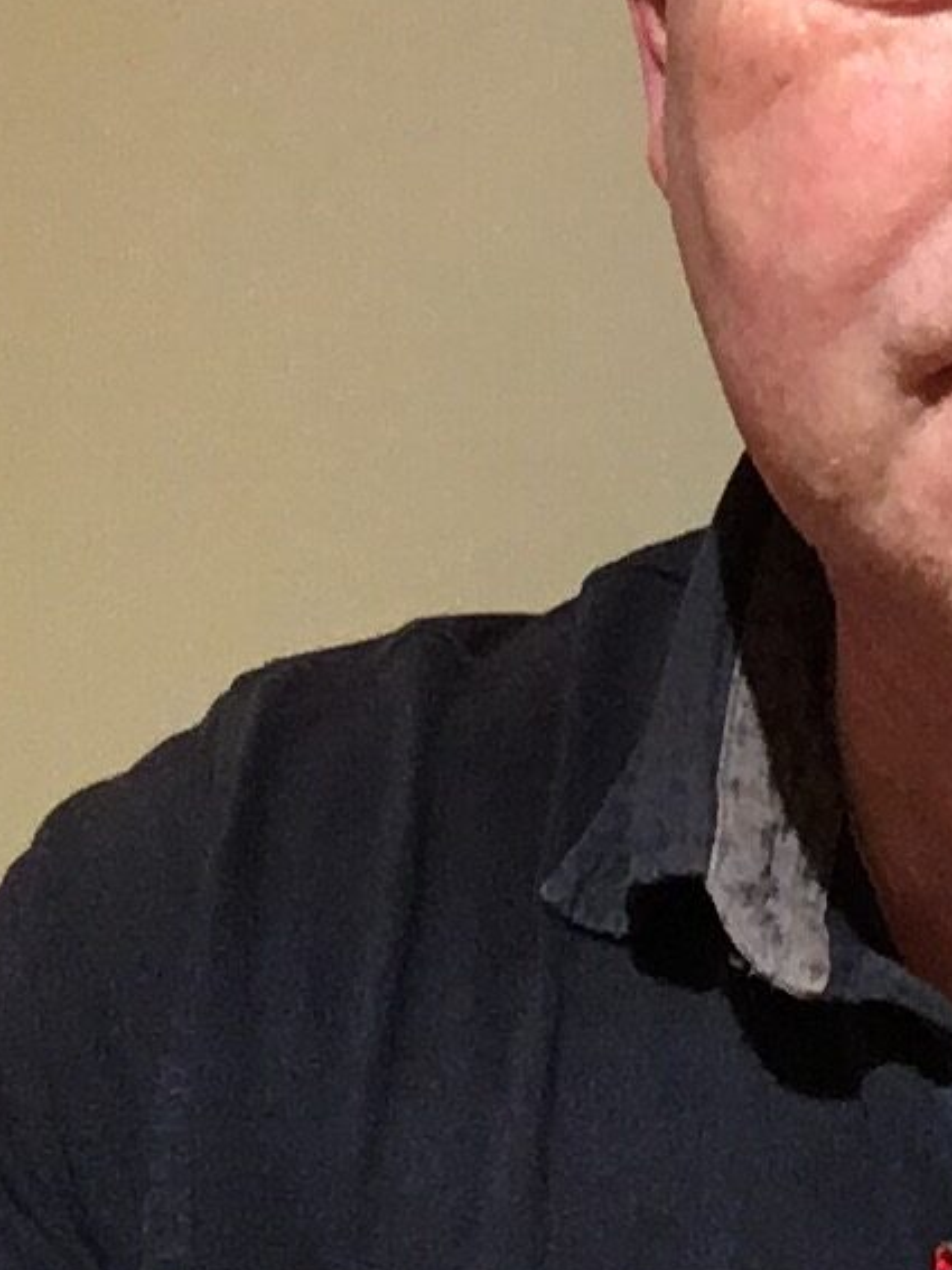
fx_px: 2568
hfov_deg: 20.1
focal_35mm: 70
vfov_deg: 25.7
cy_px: -134
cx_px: 1048
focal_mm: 2.15
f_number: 2.4
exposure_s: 1/25
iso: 400
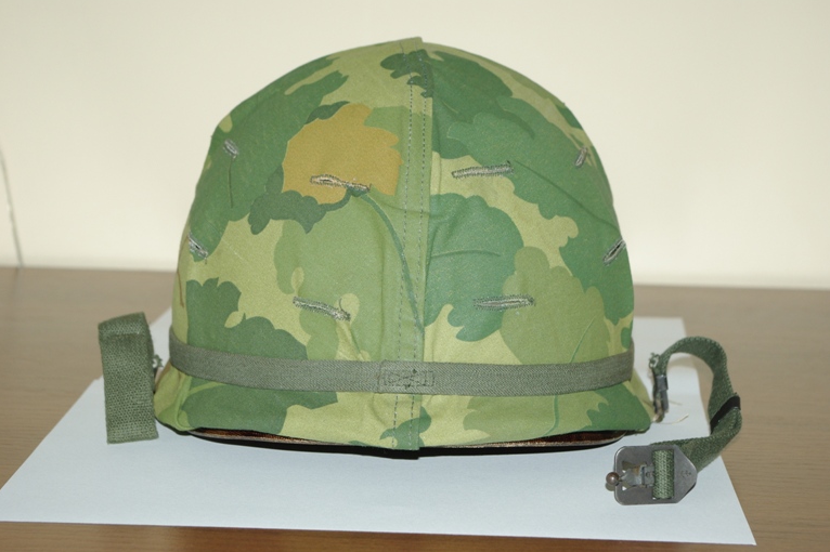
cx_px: 415
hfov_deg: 24.5
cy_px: 275
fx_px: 1913
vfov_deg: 16.4
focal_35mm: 83
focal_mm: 55
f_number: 8
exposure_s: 1/60
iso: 400
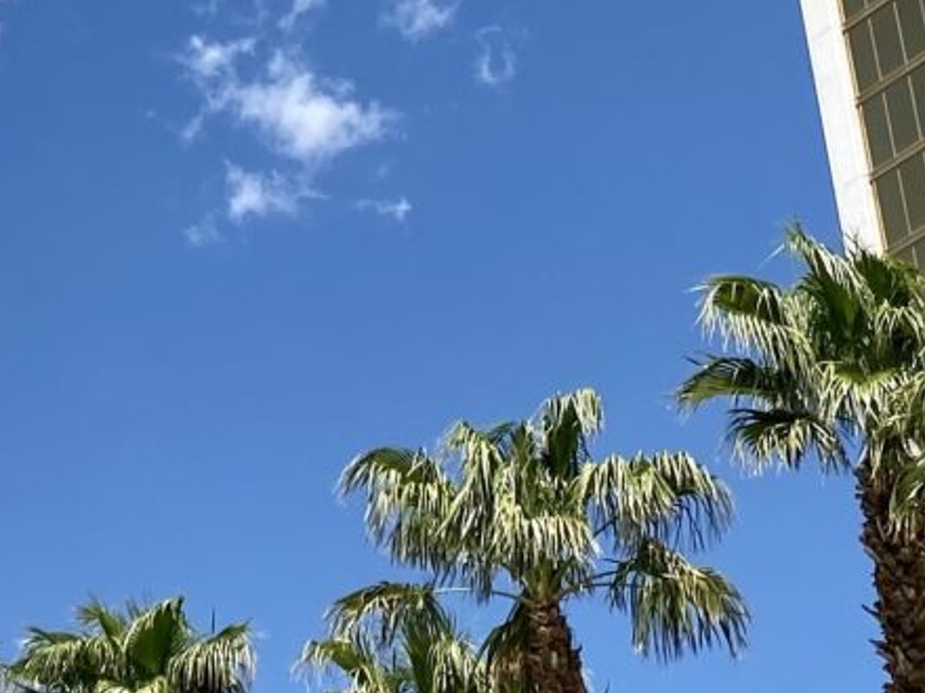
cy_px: -477
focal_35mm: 121
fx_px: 3233
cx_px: -147
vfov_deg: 11.5
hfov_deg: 15.7
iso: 32
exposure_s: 1/3497
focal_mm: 4.25
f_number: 1.8
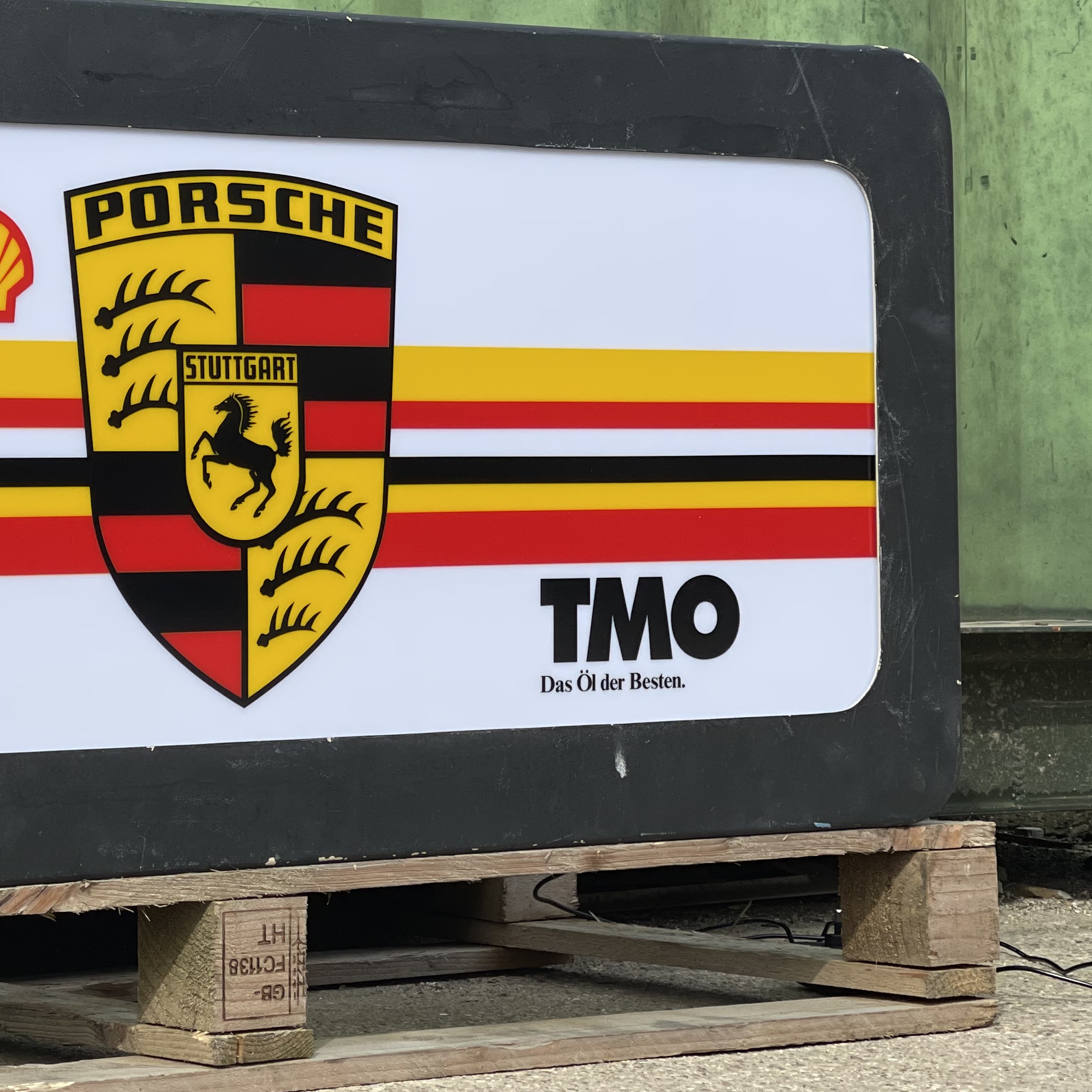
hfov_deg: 15.1
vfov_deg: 15.3
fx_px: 4069
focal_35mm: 114
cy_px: 486
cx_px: 54
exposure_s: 1/867
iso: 32
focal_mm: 7.5
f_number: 2.2
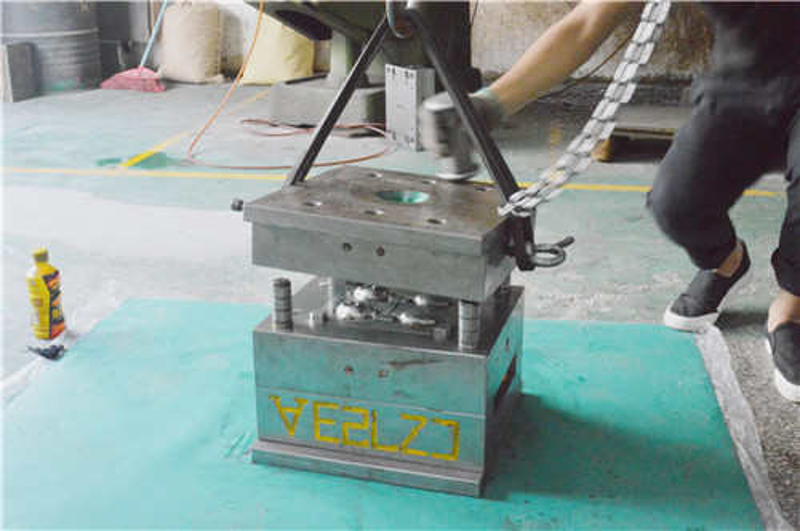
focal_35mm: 44
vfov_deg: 30.8
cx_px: 400
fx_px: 965
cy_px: 266
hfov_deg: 45.0
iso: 6400
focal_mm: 29
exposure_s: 1/25
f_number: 20
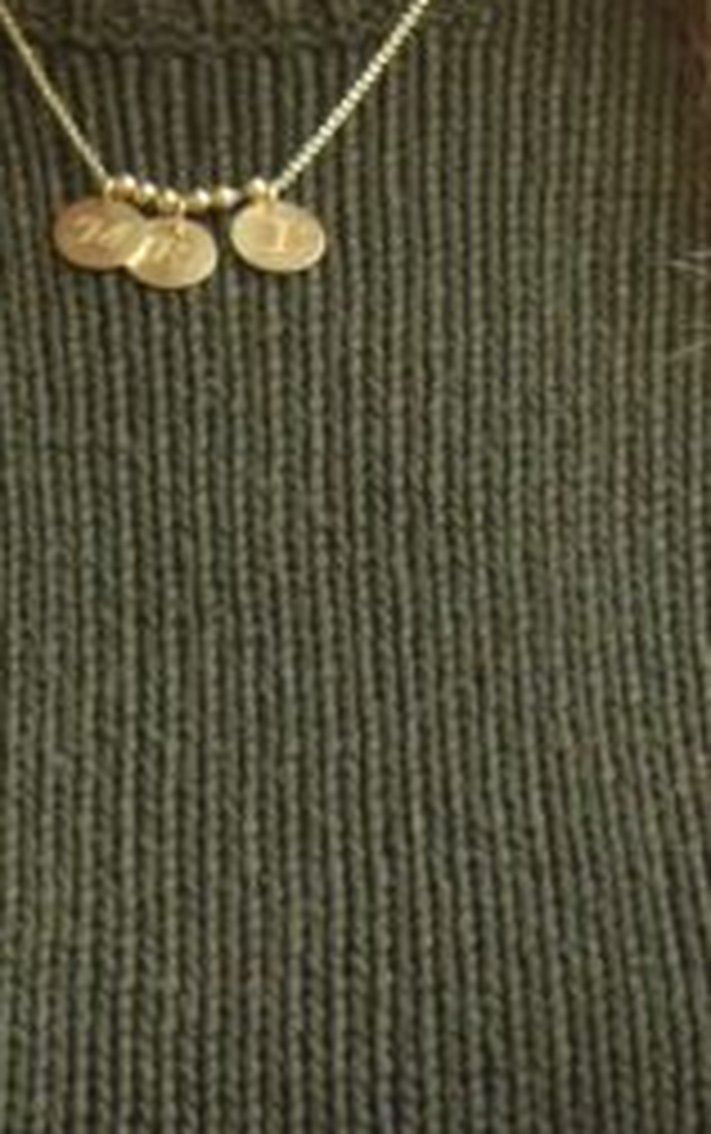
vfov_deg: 2.1
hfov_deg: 1.3
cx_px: 92
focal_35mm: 993
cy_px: -626
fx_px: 30716
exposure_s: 1/125
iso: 640
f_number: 5
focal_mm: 160
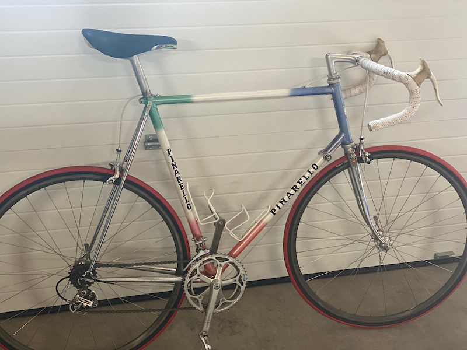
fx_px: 702
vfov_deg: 28.0
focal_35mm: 52
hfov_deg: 36.8
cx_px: 234
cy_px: 175
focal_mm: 6
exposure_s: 1/40
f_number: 2
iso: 250
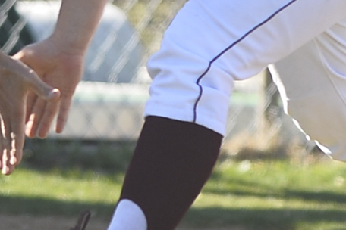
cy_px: -61
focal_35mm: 1184
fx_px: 11379
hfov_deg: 1.7
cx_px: 61
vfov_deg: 1.2
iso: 200
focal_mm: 300
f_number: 2.8
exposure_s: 1/1250
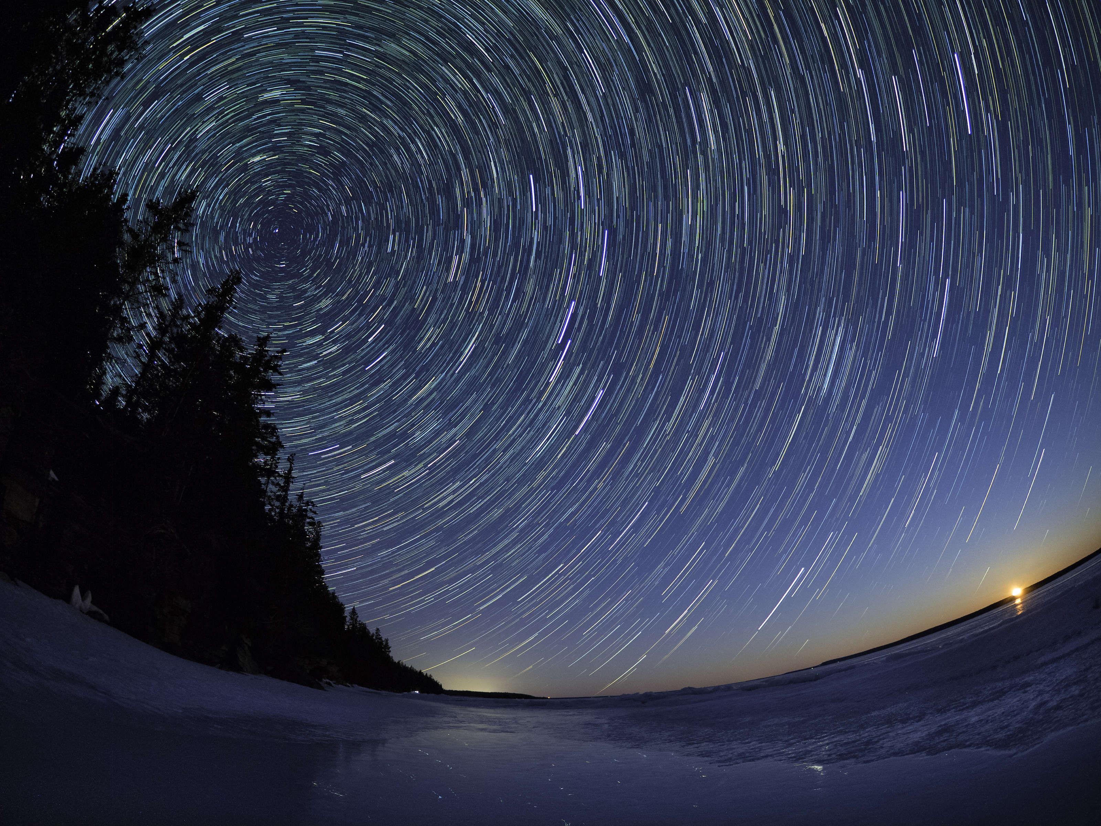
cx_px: 550
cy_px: 413
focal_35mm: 16
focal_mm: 8
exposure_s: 25
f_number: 1.8
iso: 1600
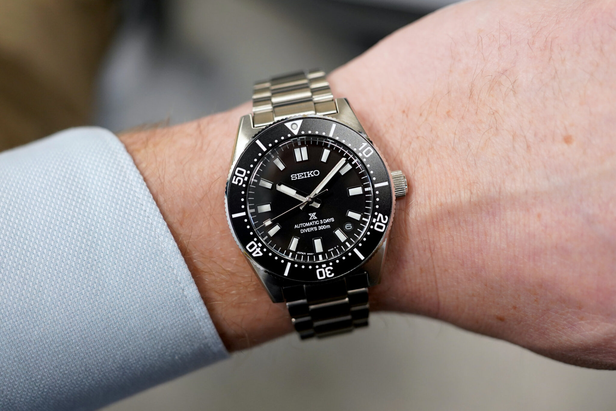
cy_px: 206
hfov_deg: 54.4
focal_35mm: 35
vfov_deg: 37.8
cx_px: 308
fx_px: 599
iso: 1000
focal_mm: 35
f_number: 2.8
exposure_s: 1/250
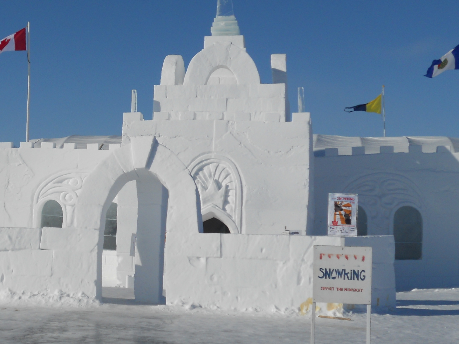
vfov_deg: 19.4
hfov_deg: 25.3
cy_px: 194
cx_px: 102
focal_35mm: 76
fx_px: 1008
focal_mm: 8.2
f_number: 10.8
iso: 80
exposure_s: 1/400
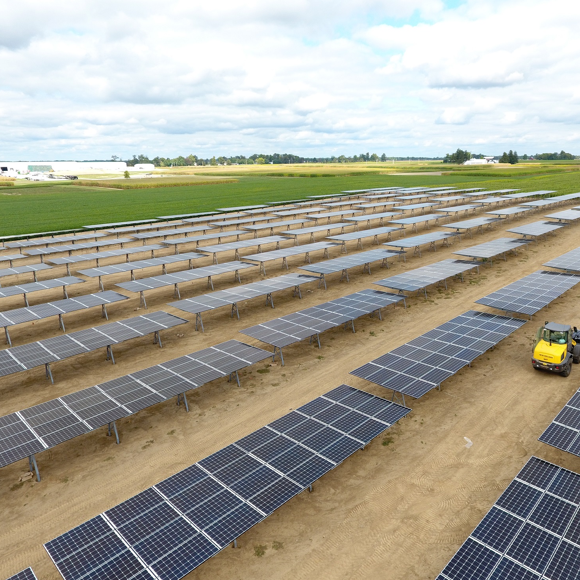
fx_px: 455
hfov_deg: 64.7
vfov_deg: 65.0
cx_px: 335
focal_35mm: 24
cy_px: 289
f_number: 2.8
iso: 100
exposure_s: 1/433
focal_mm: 3.61
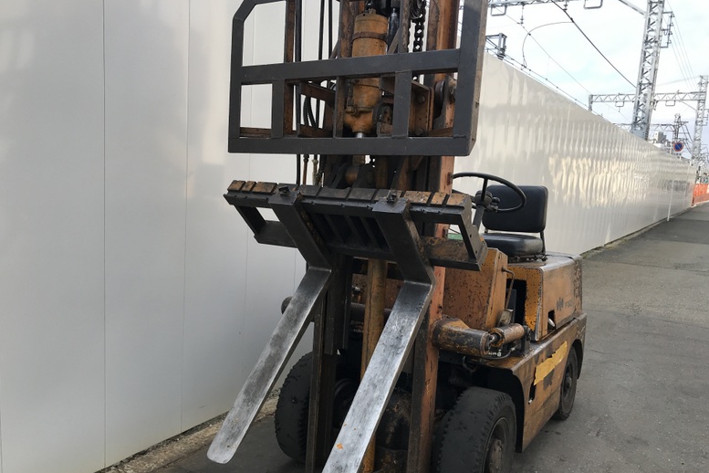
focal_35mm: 30
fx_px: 591
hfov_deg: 61.9
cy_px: 258
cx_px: 358
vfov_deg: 43.6
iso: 20
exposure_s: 1/778
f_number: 1.8
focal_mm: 3.99
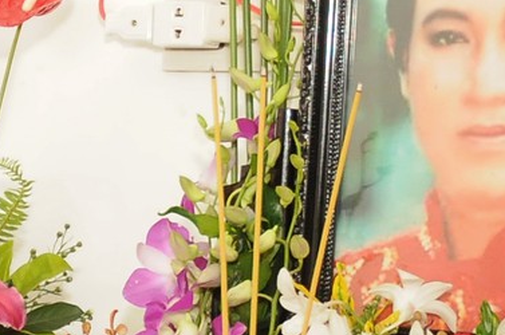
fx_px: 2675
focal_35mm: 191
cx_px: -212
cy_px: 202
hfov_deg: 10.5
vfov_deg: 7.2
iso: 1000
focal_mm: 24
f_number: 5.6
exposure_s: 1/80
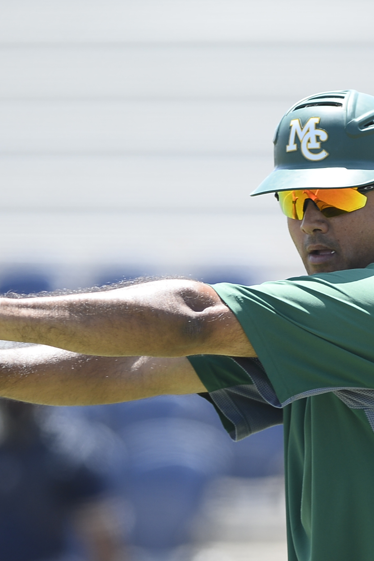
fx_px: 7446
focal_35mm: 478
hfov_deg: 2.9
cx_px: 172
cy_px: 289
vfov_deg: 4.3
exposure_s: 1/1000
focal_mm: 300
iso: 160
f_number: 2.8
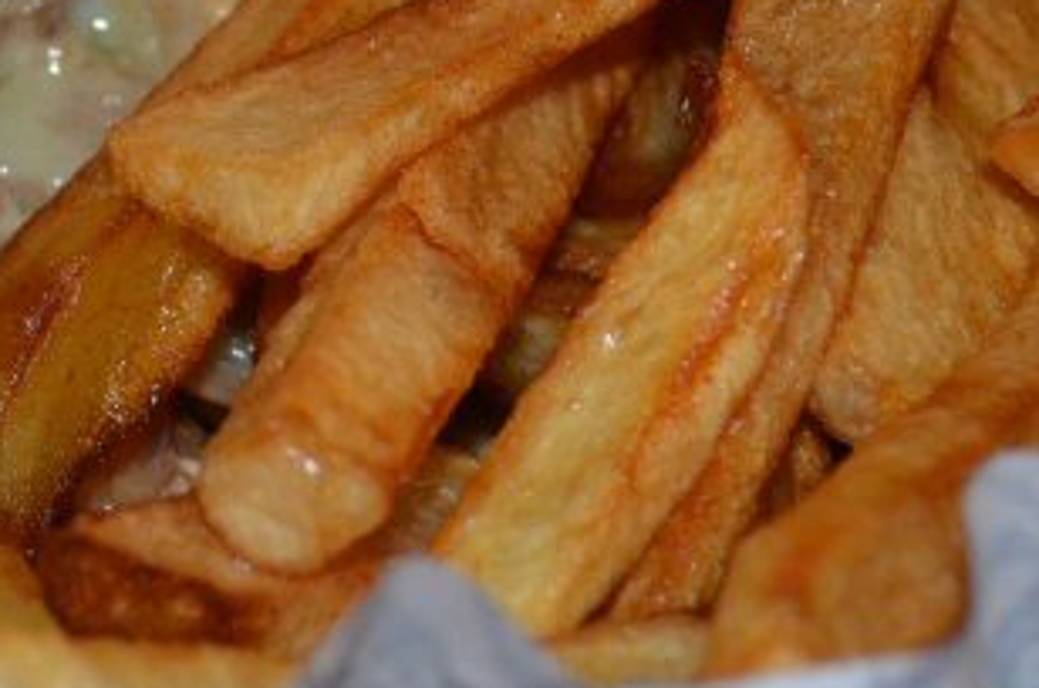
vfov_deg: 7.9
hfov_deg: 12.0
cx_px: 111
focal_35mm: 171
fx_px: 4914
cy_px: -115
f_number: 5
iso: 1250
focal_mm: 35
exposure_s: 1/60
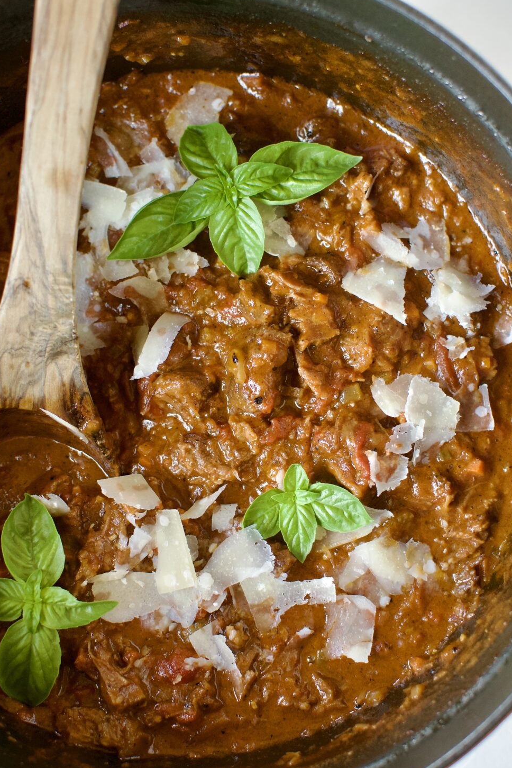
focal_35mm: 55
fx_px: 1173
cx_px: 247
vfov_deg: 36.2
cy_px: 385
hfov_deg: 24.6
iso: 800
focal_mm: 35
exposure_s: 1/50
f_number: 3.5
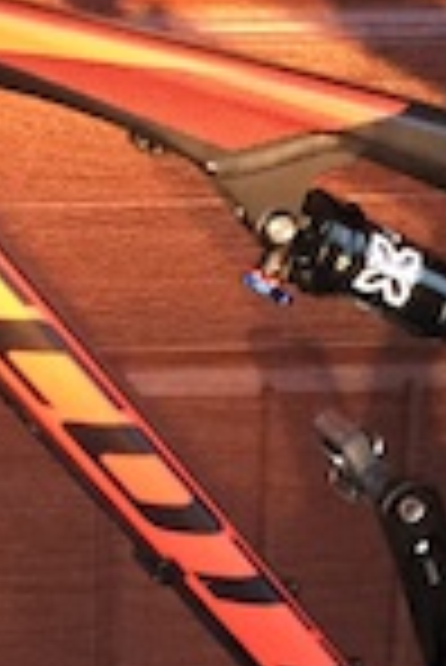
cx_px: 108
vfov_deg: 12.6
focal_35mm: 163
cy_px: 500
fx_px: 3022
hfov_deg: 8.4
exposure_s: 1/30
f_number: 2.2
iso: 160
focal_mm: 4.15
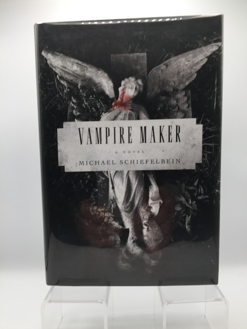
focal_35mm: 29
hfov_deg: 48.2
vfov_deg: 61.7
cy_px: 164
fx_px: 276
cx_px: 124
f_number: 2.2
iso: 32
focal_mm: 4.15
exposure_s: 1/128
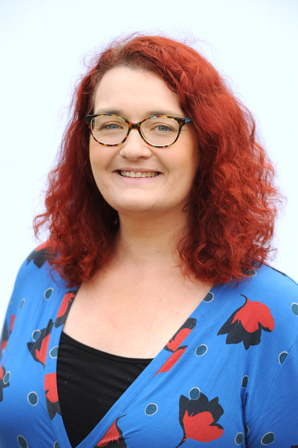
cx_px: 149
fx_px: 2238
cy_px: 224
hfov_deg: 7.6
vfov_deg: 11.4
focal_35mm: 180
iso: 250
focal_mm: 180
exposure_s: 1/200
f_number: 5.6
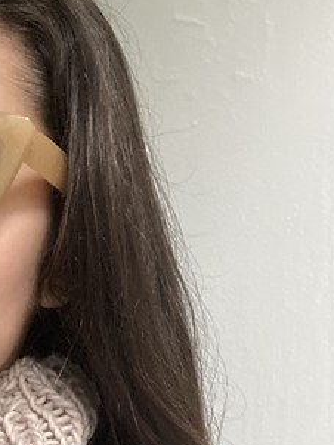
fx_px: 874
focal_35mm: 68
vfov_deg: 27.3
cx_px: -1
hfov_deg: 20.9
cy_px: 418
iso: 400
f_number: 2.2
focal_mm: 2.87
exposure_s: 1/30
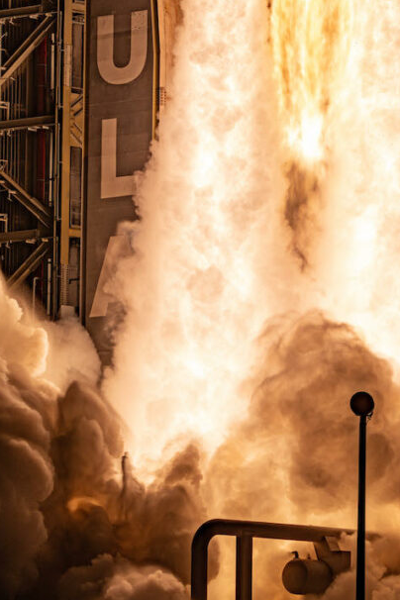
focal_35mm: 340
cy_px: 201
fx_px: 5664
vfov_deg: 6.1
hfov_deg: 4.0
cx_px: 230
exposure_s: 1/8000
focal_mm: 135
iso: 100
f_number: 13
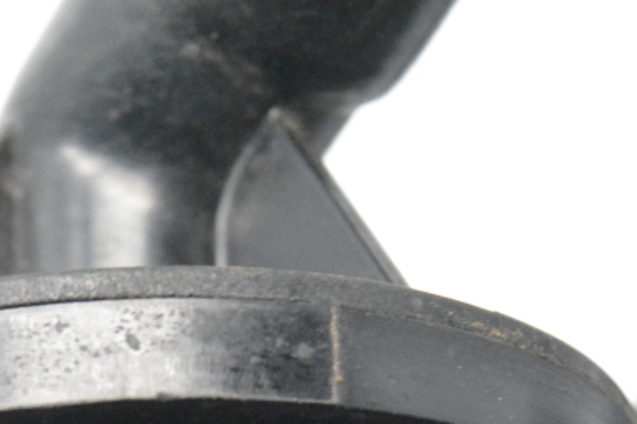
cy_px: 558
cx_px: 112
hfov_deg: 12.9
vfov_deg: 8.5
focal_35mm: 159
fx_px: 2812
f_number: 9
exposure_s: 1/320
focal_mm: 40
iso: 6400
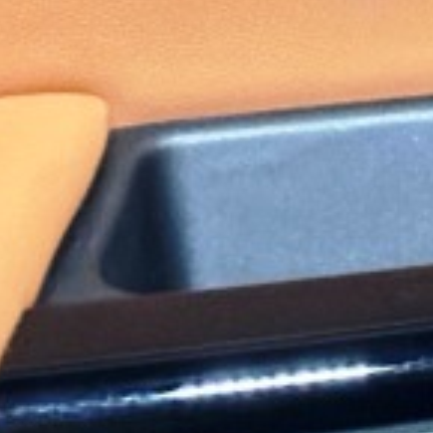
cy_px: -242
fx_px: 4231
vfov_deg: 5.8
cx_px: 1493
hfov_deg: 5.4
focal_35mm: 299
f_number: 1.78
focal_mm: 6.86
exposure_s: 1/30
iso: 500
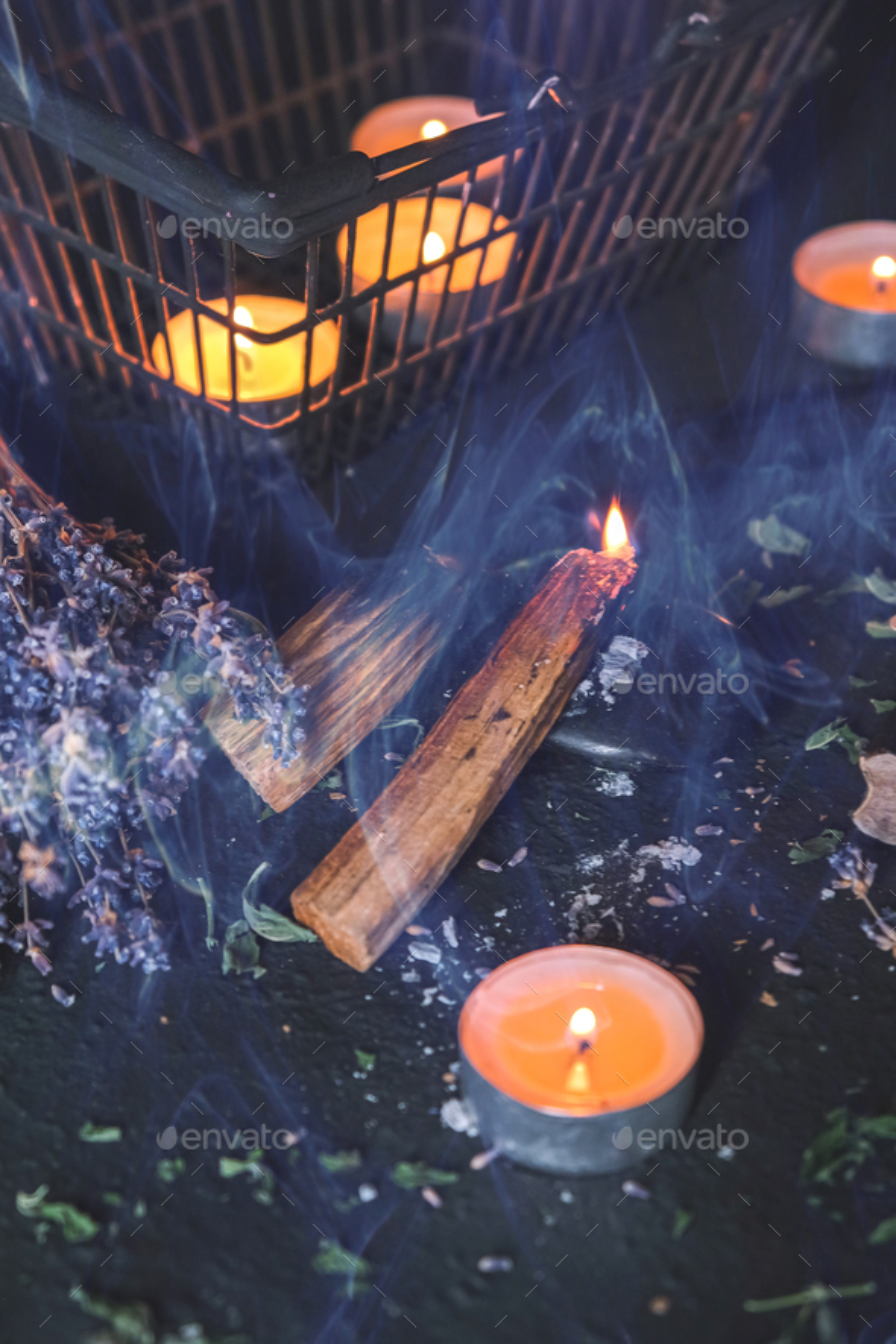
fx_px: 2725
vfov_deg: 27.7
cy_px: 672
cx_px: 448
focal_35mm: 73
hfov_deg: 18.7
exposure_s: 1/13
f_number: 4
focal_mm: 48.4
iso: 250
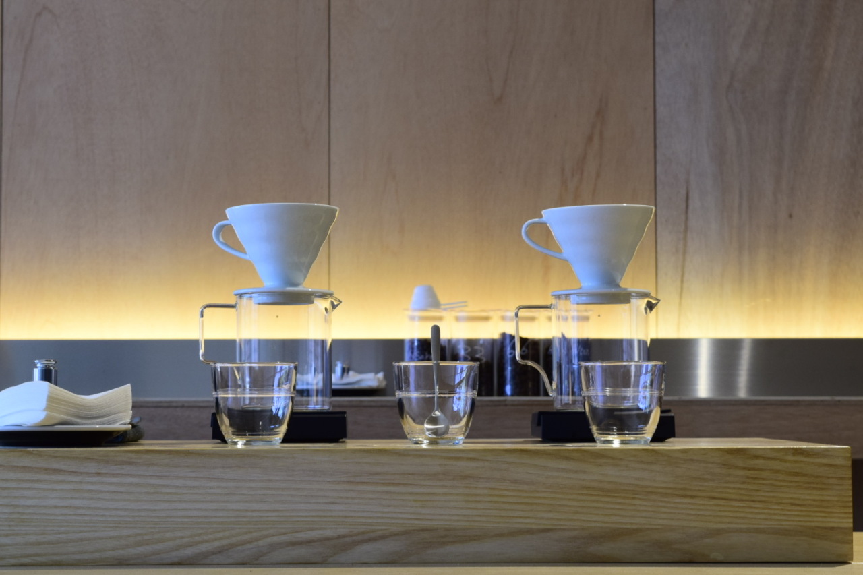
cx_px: 432
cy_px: 288
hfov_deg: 24.6
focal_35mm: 82
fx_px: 1977
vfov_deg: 16.5
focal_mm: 55
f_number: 10
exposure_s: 1/20
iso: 500
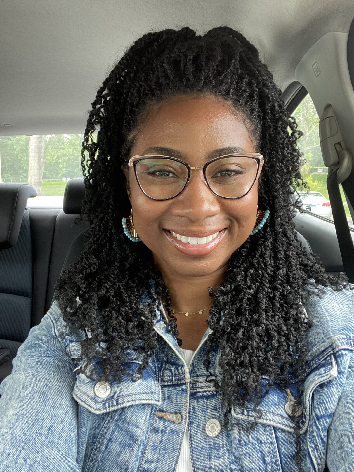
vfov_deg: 60.0
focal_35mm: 30
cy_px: 236
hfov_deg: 46.8
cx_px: 177
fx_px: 409
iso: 125
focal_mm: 2.71
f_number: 2.2
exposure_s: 1/60
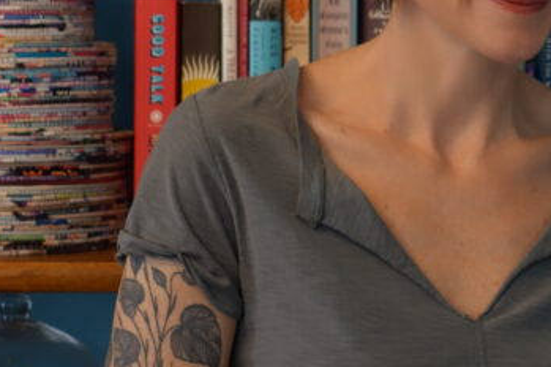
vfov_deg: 8.9
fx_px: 2324
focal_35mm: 152
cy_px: -13
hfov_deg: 13.5
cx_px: 387
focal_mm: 25.46
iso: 800
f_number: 2.8
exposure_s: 1/20
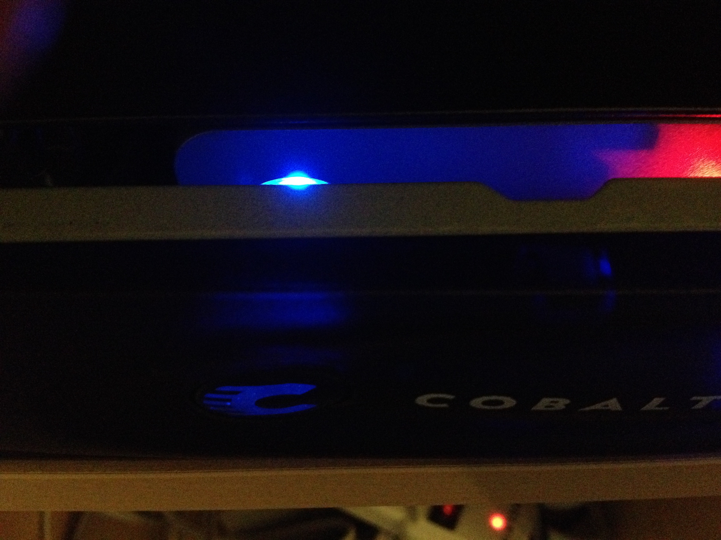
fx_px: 729
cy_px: 270
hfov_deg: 52.6
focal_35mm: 35
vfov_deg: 40.7
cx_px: 360
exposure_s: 1/15
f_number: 2.4
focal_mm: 4.28
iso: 800
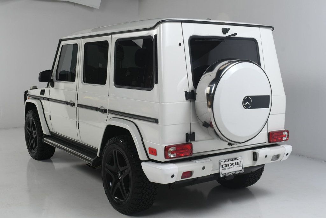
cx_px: 163
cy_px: 109
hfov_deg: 41.1
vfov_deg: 28.1
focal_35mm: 48
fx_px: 435
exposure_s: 1/160
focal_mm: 24
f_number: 14
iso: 100
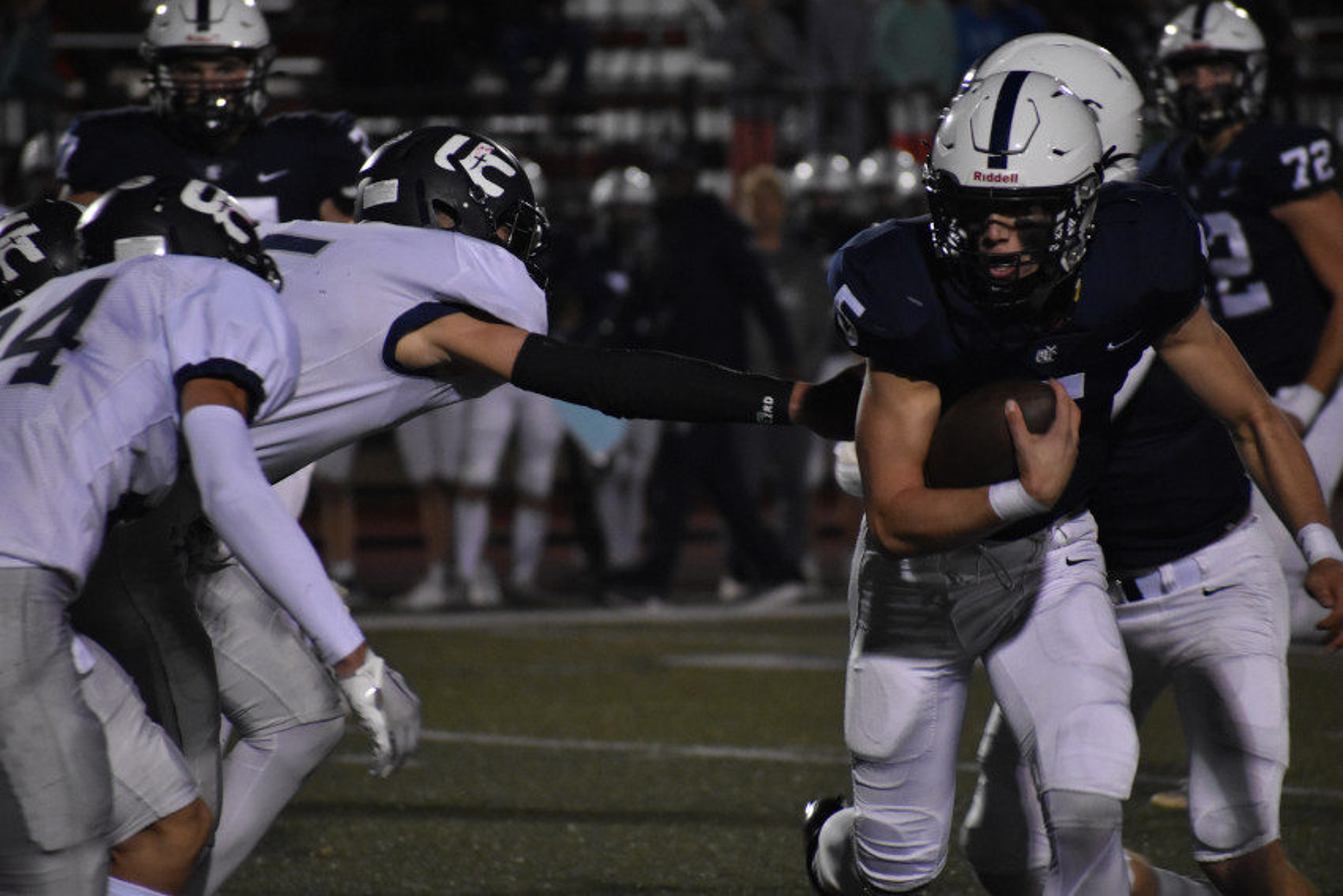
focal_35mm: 390
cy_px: 448
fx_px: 14551
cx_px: 672
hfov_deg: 5.3
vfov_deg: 3.5
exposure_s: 1/400
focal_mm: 260
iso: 3200
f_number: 6
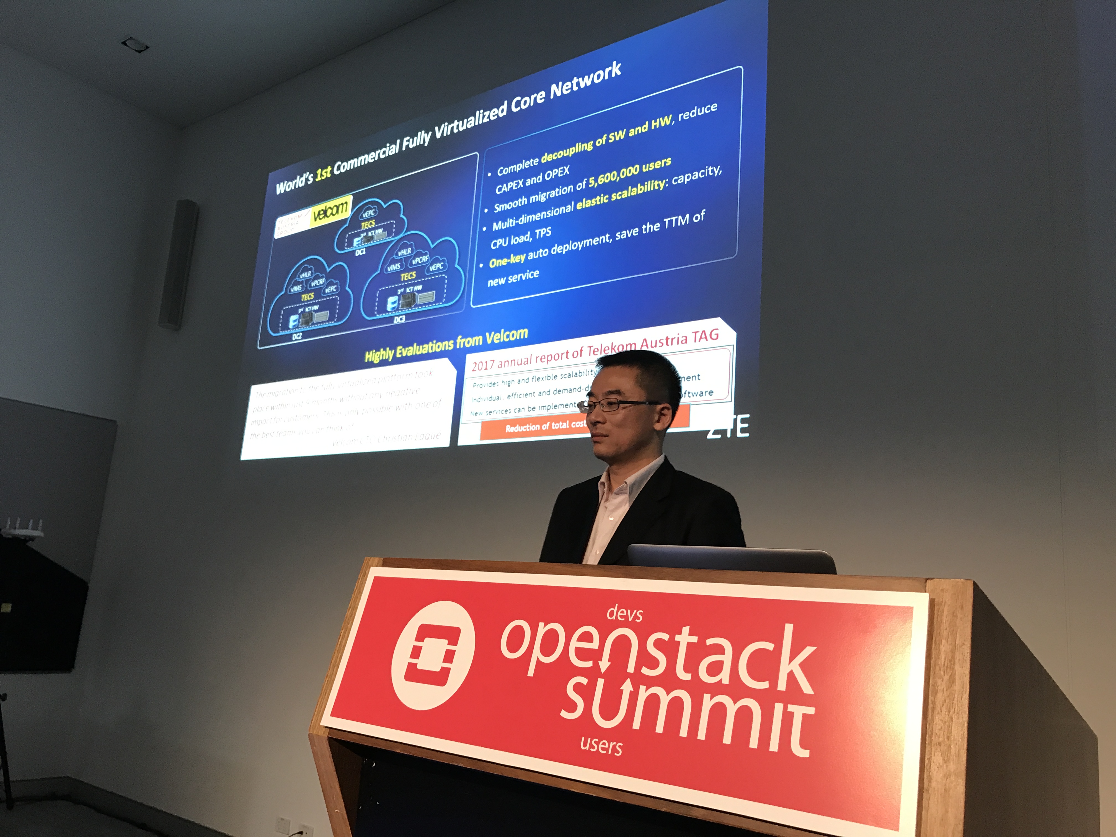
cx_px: 558
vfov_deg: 49.7
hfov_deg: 63.4
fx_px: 903
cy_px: 418
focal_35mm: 28
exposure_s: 1/16
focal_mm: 3.99
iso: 64
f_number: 1.8
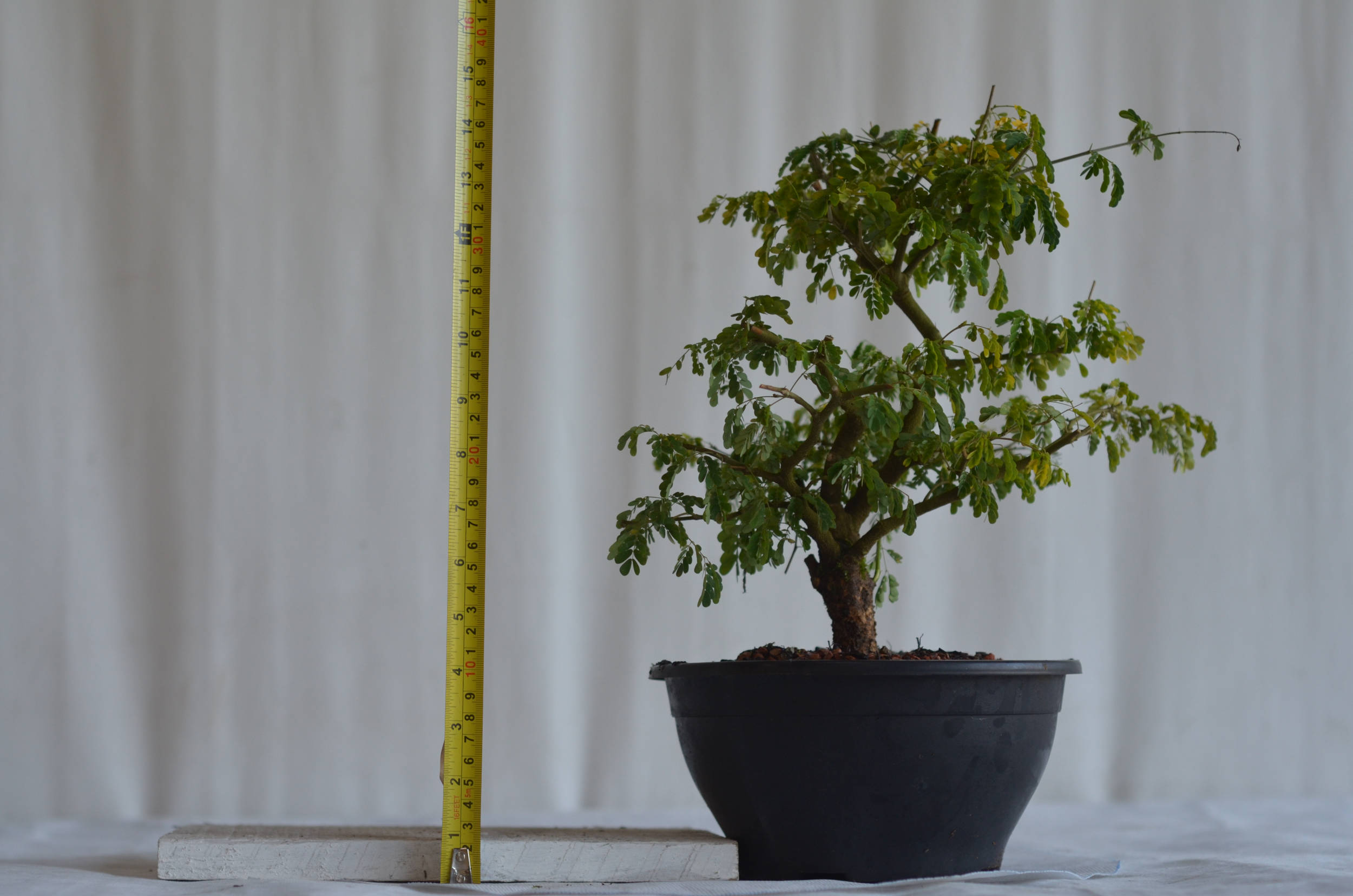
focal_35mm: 75
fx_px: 2813
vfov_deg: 18.1
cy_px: 448
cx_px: 676
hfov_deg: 27.0
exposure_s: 1/350
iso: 400
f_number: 2.8
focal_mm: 50
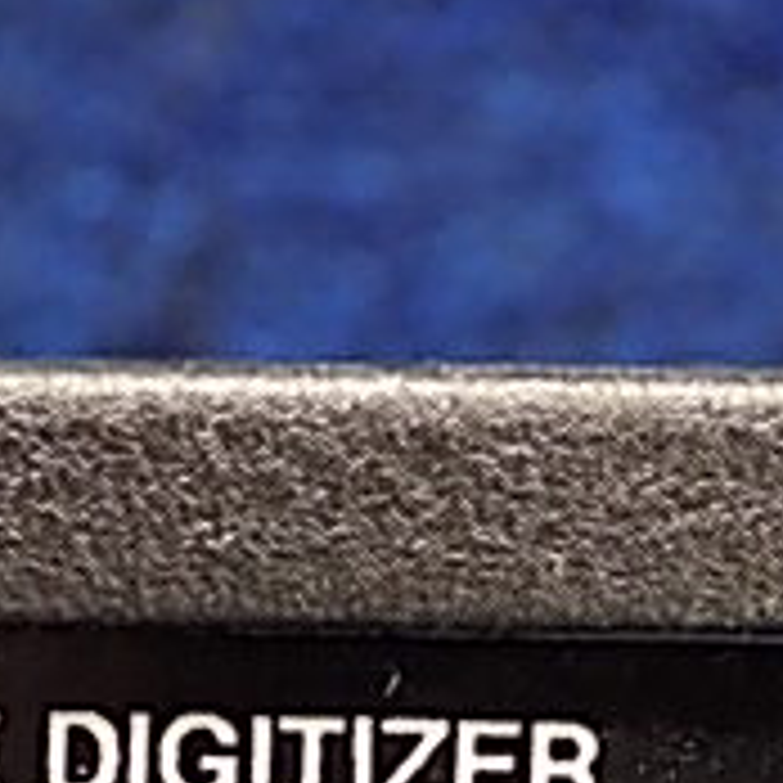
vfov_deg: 6.2
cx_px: 544
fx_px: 7166
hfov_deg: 6.3
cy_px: 1062
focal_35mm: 280
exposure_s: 1/5
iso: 400
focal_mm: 15.3
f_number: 4.4
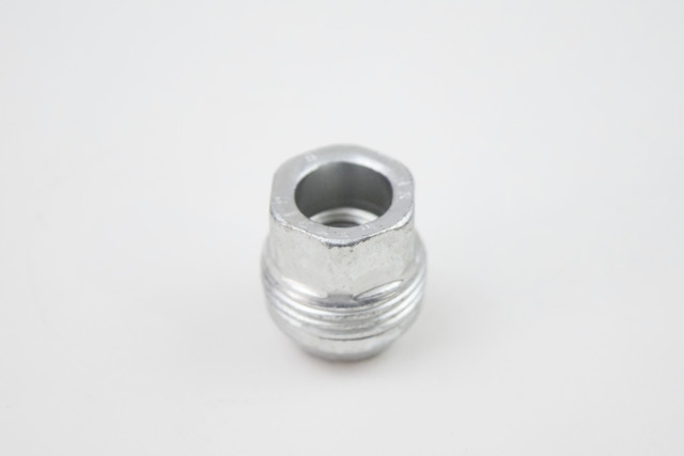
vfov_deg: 16.6
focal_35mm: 82
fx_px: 1568
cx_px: 342
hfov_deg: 24.6
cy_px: 228
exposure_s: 1/60
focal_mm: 55
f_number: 5.6
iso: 1600
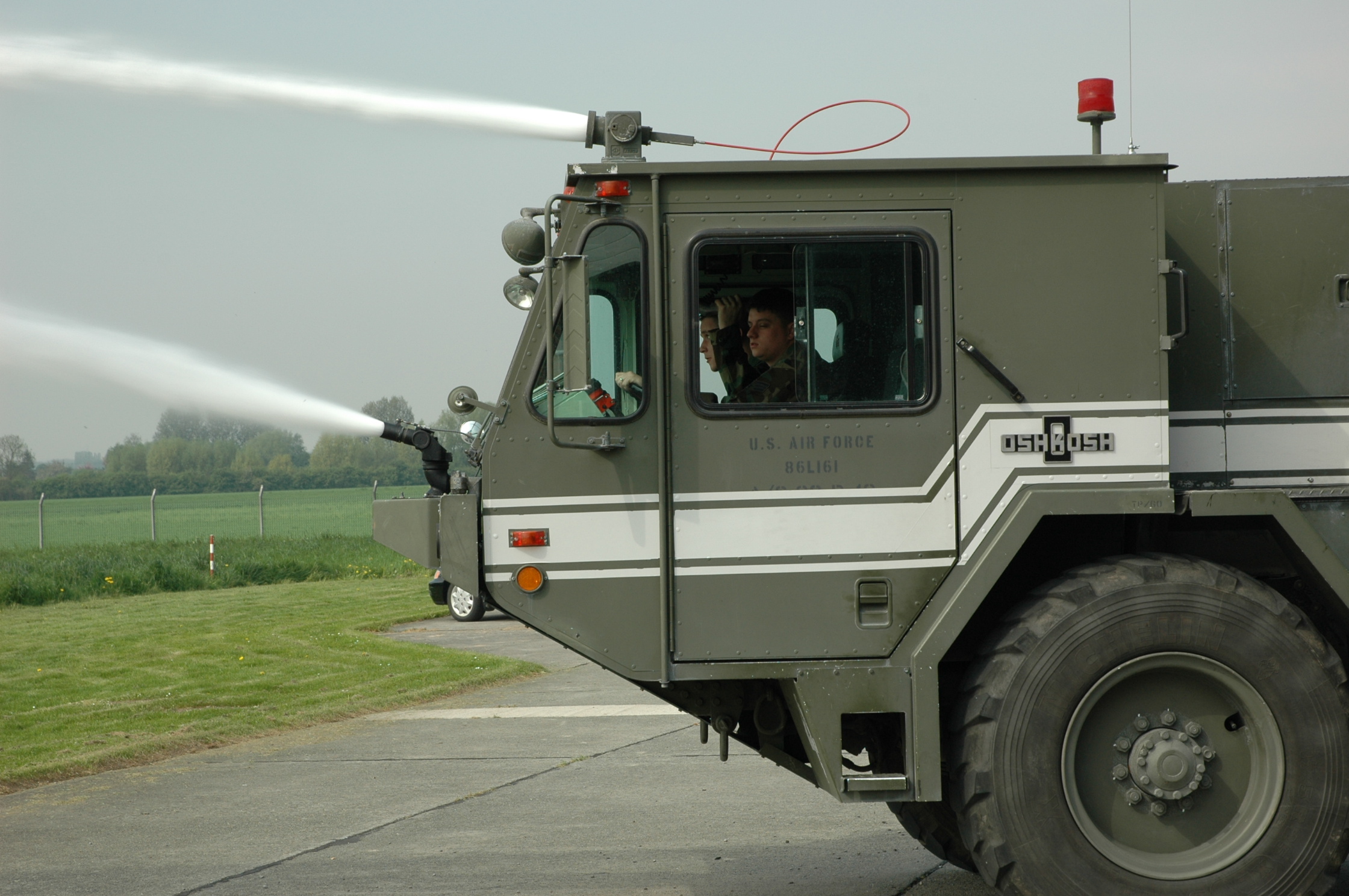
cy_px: 448
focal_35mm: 75
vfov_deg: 18.1
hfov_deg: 27.0
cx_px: 674
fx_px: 2807
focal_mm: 50
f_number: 8
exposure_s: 1/250
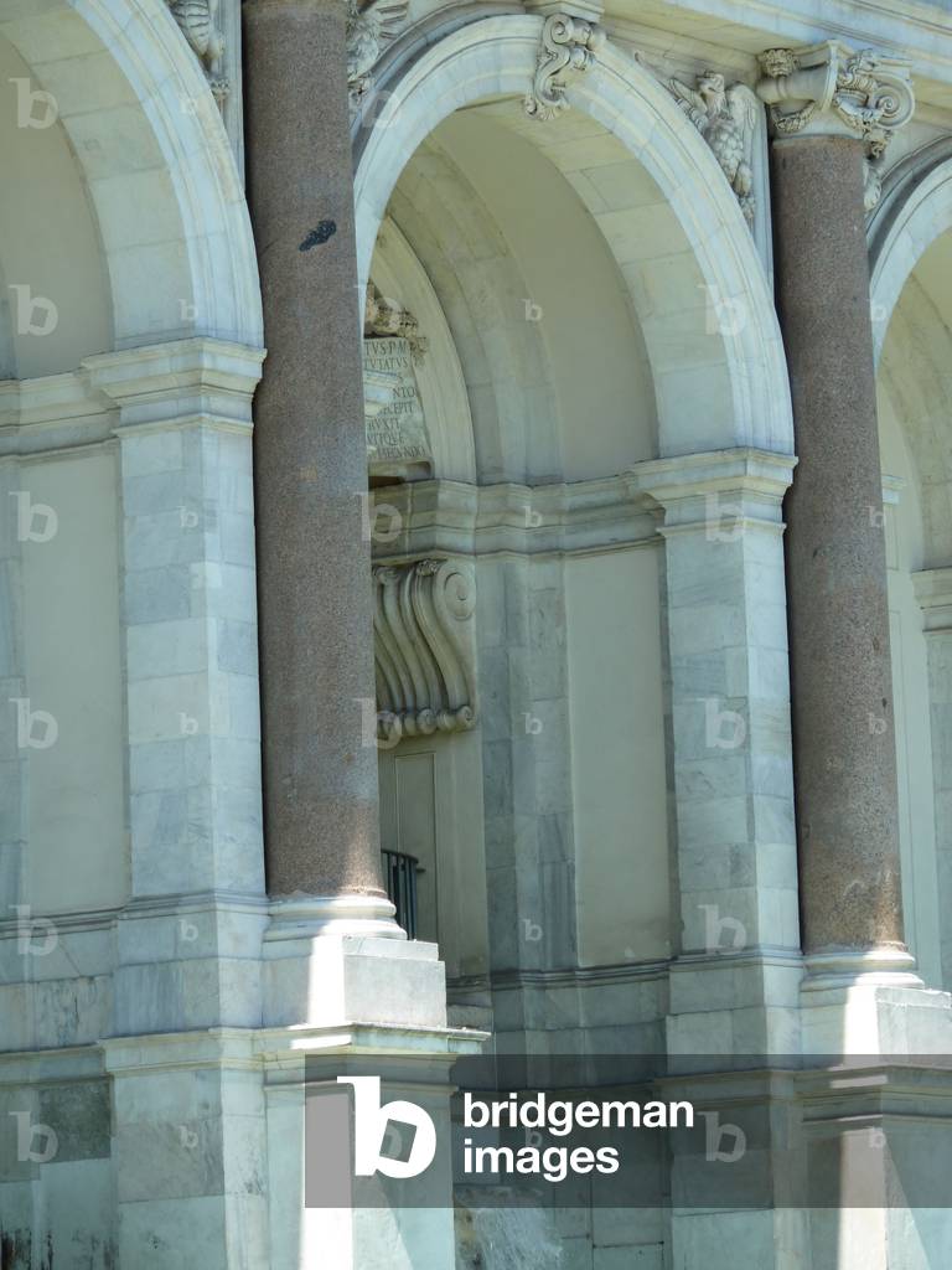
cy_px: 635
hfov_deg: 7.6
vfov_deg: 10.1
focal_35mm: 196
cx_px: 476
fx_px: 7187
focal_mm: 32.1
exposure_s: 1/200
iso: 80
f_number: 4.5
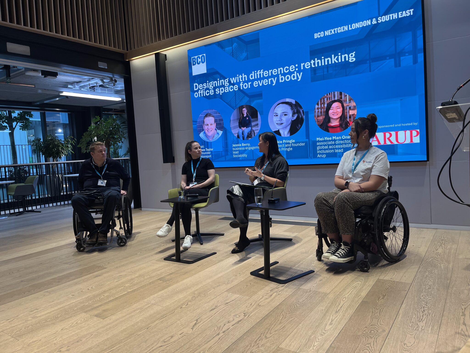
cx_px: 235
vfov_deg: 53.1
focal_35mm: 26
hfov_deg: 67.3
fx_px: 353
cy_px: 176
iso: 64
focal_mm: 5.1
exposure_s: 1/60
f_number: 1.6
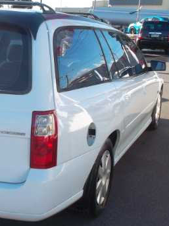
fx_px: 319
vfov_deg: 38.9
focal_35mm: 49
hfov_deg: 28.2
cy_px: 113
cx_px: 7
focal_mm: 4.1
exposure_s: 1/320
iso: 80
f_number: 3.3
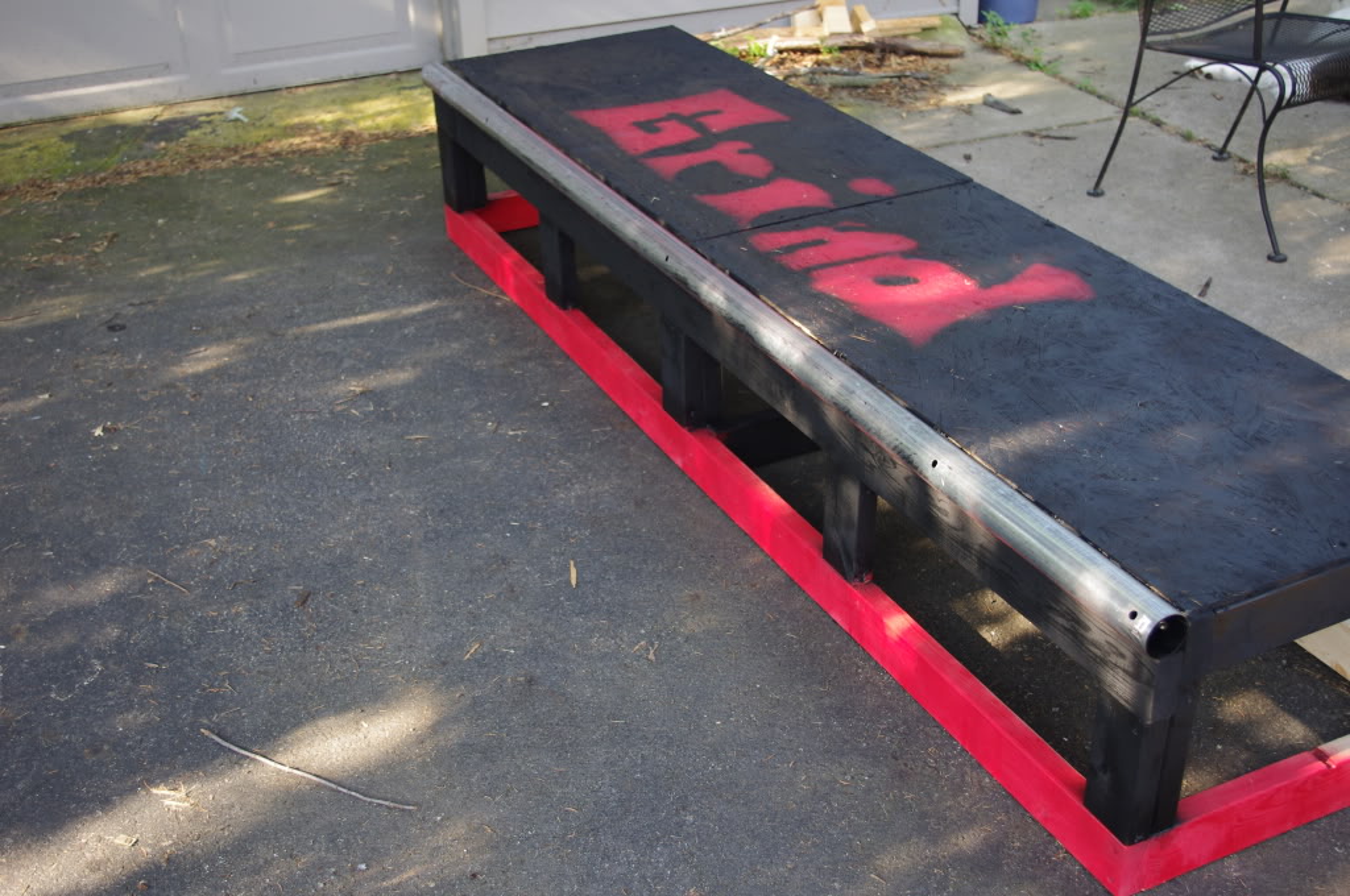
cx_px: 675
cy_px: 448
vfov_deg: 29.2
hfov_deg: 42.8
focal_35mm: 46
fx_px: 1723
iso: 200
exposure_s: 1/100
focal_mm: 30.6
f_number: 4
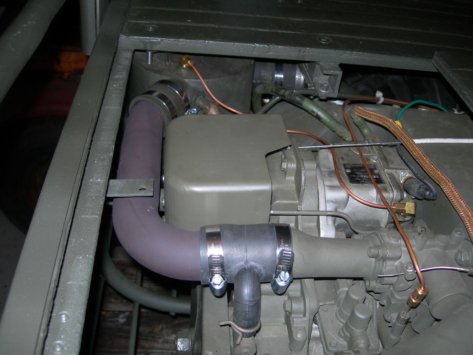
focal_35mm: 38
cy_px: 178
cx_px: 236
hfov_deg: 49.0
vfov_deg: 37.7
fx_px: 519
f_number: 2.8
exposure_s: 1/60.1
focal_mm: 7.8
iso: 50
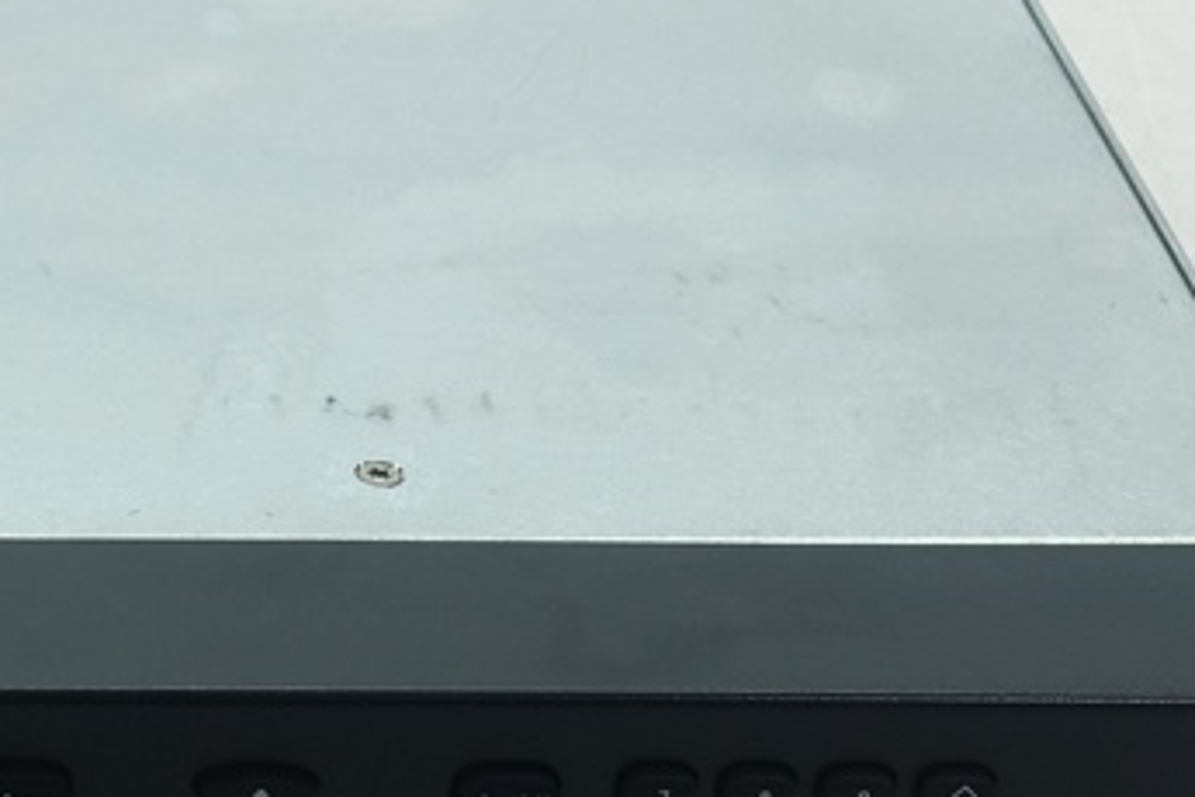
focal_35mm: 190
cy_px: 120
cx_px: -540
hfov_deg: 10.5
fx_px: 6306
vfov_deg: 7.2
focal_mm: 15.1
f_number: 5
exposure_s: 1/80
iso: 125
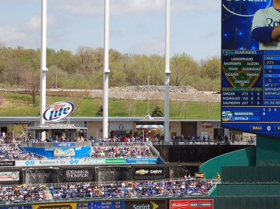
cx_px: 294
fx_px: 914
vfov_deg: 13.1
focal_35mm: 113
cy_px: 98
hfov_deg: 17.0
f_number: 9
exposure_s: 1/320
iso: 200
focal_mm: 34
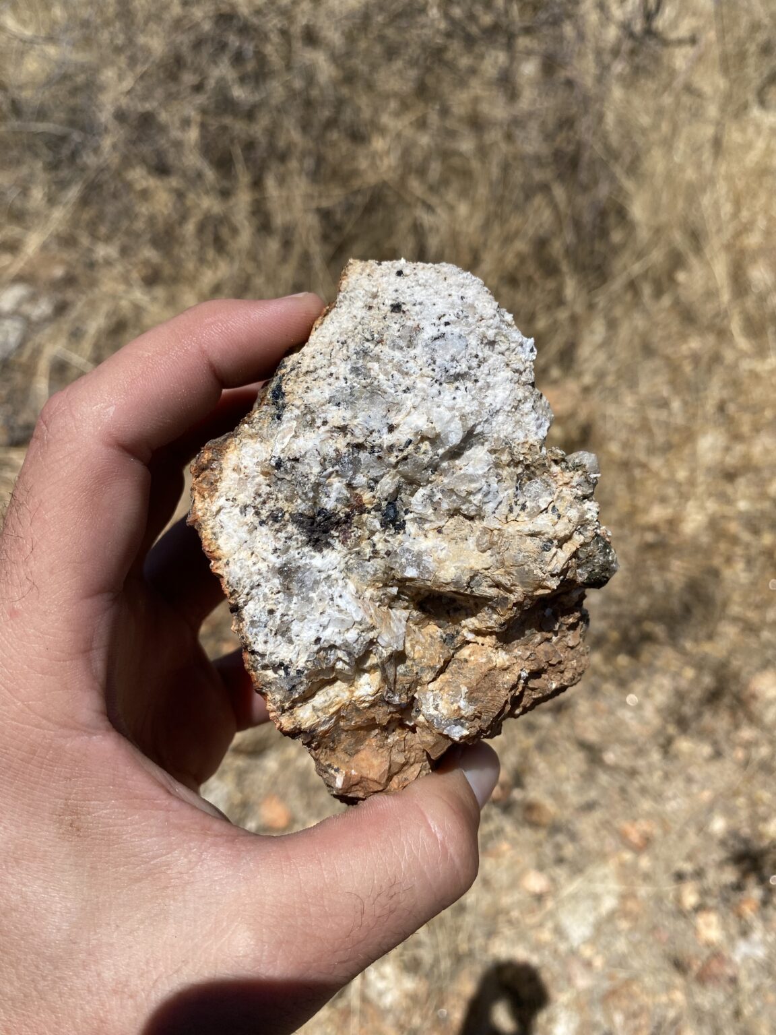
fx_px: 777
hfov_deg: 53.1
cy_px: 518
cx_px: 388
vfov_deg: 67.3
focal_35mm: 26
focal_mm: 4.25
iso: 32
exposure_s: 1/6061
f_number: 1.8
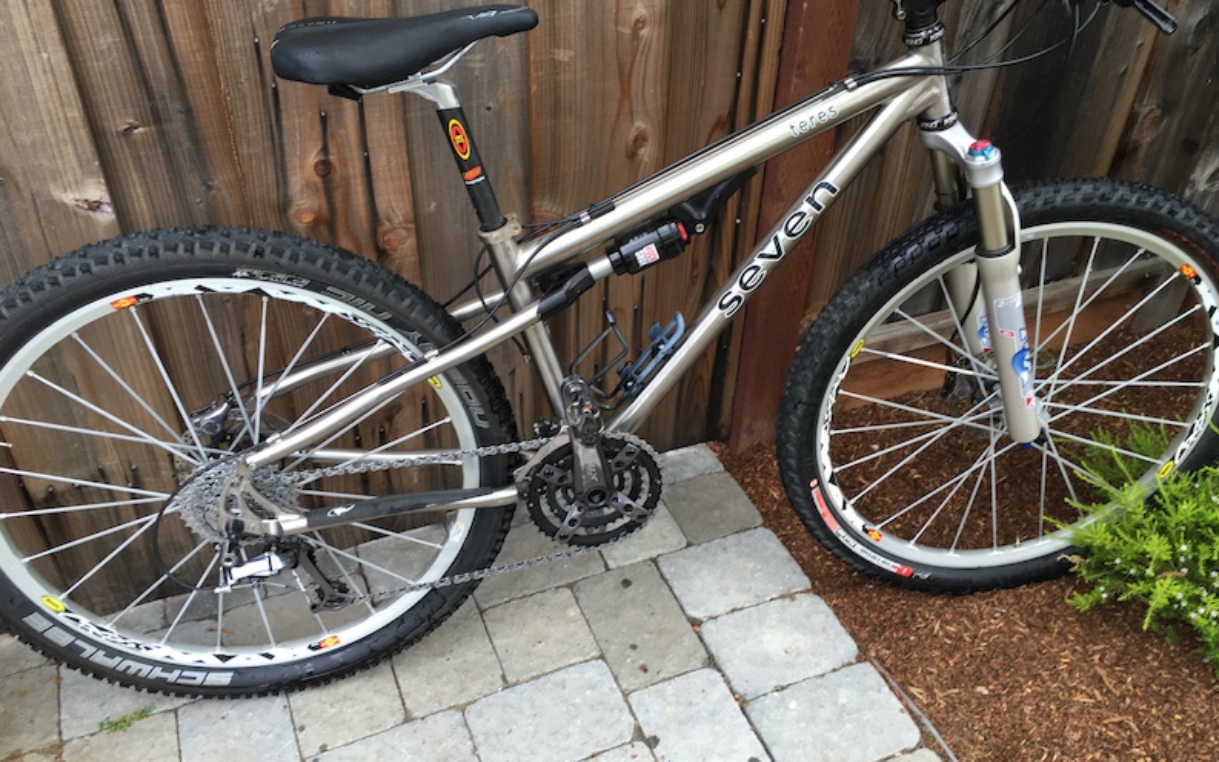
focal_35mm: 31
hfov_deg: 61.2
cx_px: 612
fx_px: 1030
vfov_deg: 40.6
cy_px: 372
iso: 40
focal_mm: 4.15
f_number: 2.2
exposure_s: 1/120
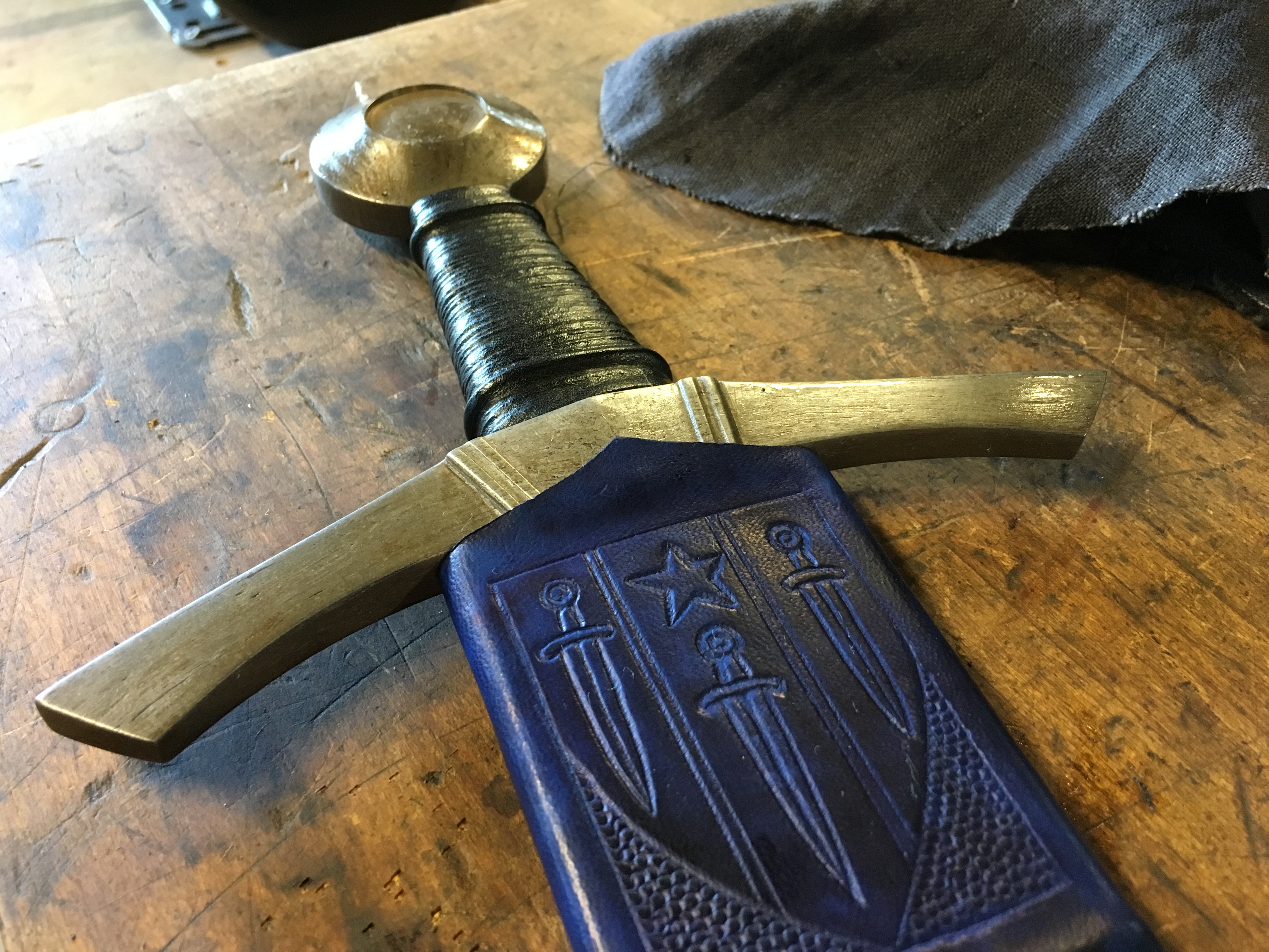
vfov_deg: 48.2
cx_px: 634
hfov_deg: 61.7
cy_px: 476
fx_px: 1063
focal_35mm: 29
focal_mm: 4.15
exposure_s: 1/20
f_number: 2.2
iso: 200
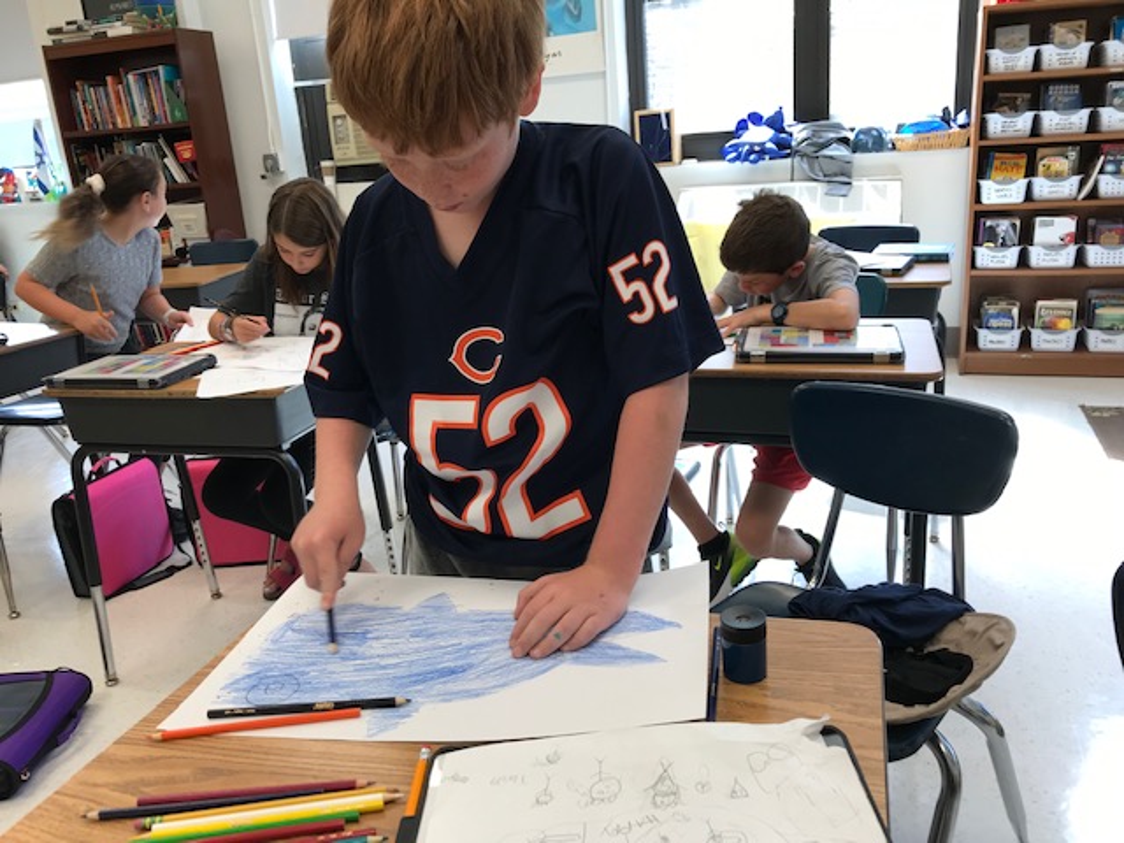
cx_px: 562
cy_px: 422
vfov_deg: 49.7
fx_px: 909
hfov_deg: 63.4
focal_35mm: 28
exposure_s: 1/60
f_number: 1.8
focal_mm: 3.99
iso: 20
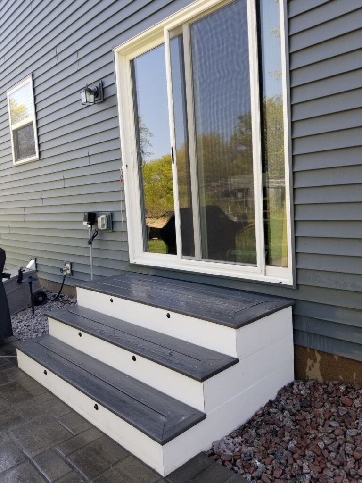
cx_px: 181
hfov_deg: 53.1
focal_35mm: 26
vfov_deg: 67.3
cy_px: 242
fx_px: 363
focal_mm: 4.25
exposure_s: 1/317
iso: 50
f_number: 1.7
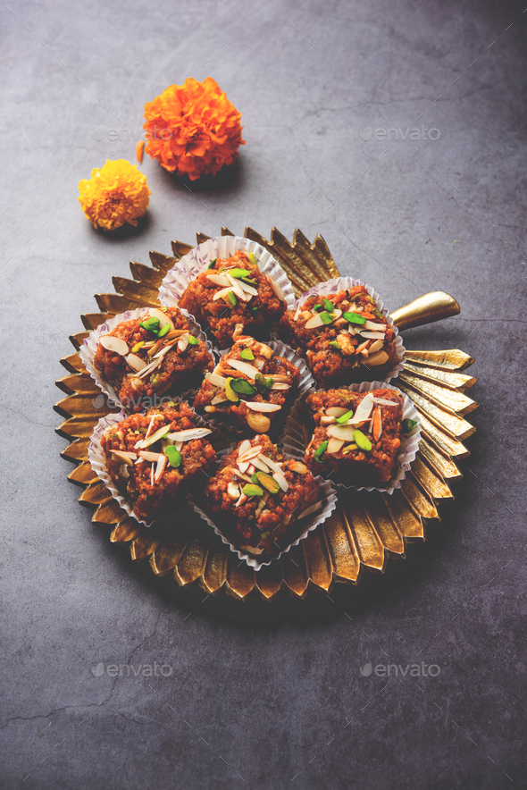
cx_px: 264
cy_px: 395
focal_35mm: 60
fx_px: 1316
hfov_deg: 22.6
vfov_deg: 33.4
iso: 125
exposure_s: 1/125
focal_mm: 60
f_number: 5.6
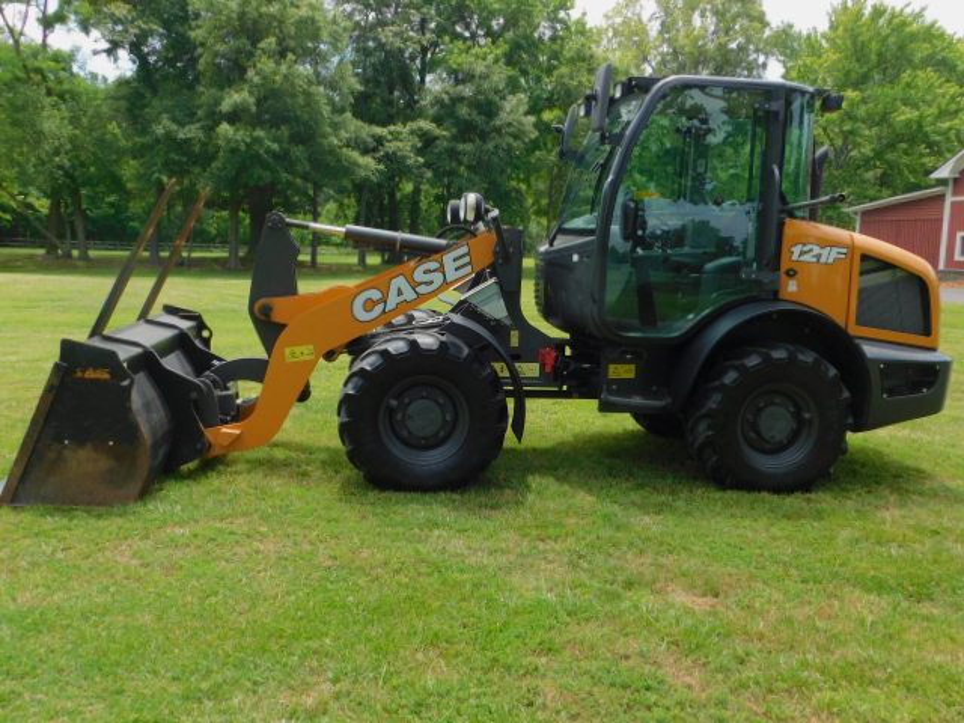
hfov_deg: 60.0
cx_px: 482
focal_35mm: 30
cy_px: 362
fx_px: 835
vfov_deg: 46.8
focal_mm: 5.3
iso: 125
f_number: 3.2
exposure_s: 1/800
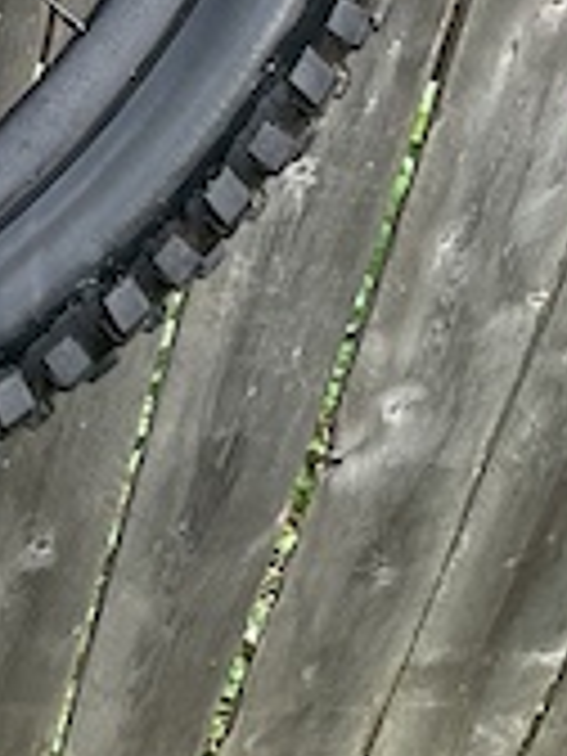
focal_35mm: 124
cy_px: -414
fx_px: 2708
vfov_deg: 14.7
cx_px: -688
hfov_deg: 10.6
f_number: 1.6
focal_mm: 4.2
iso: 50
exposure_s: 1/121
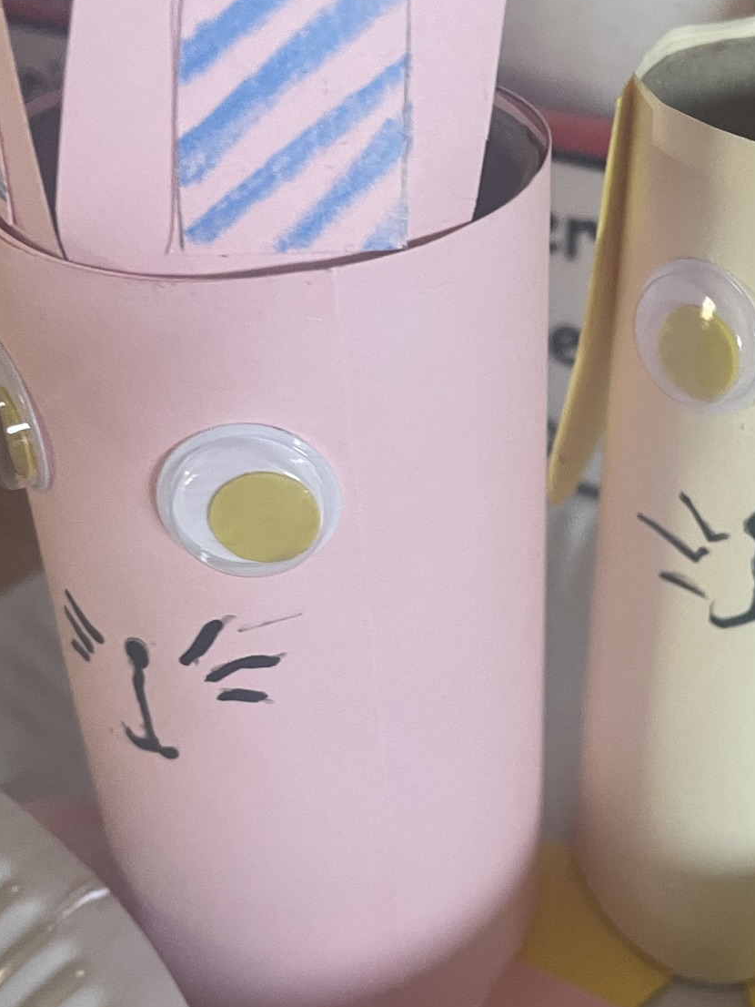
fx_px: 1366
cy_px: 474
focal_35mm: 47
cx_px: 504
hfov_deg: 30.7
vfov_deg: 40.4
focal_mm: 4.2
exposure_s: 1/60
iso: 200
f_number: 1.6
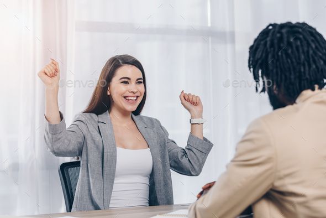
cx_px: 163
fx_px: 997
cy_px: 109
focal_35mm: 110
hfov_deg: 18.6
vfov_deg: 12.5
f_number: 4.5
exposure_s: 1/160
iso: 125
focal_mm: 110
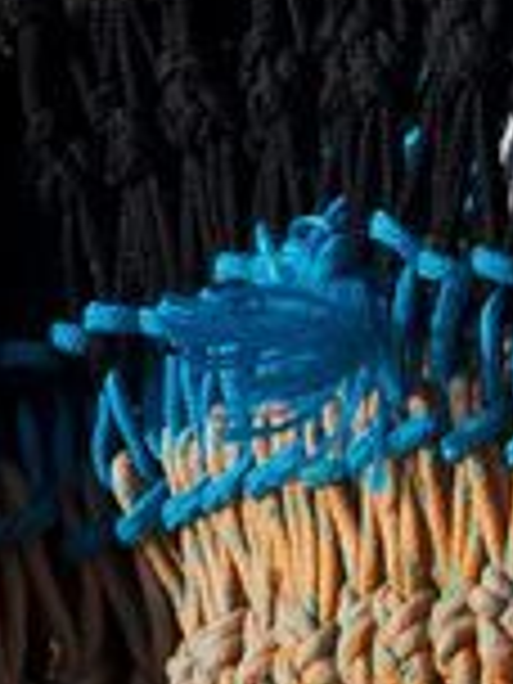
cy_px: 657
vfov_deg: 1.2
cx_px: 1296
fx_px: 33769
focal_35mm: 1709
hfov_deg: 0.9
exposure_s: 1/160
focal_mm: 200
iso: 400
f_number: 8
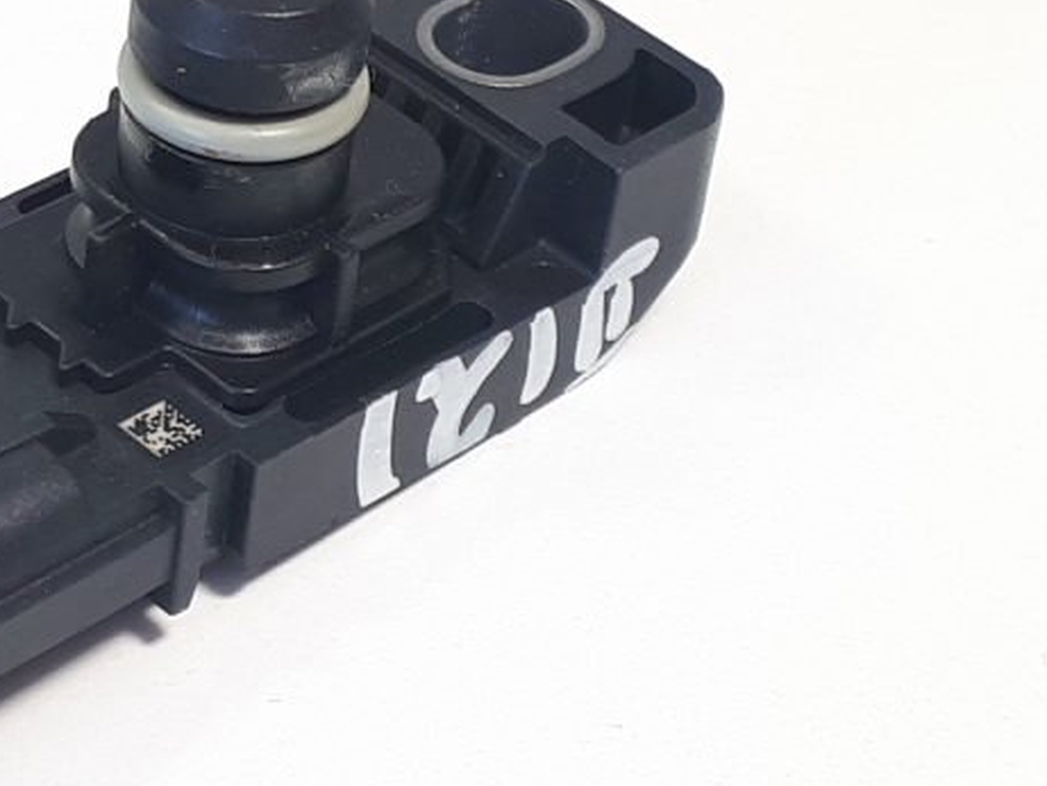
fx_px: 1815
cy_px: 304
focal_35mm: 60
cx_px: 150
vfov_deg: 24.4
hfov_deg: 31.0
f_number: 1.9
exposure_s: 1/106
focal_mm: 3.6
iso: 40
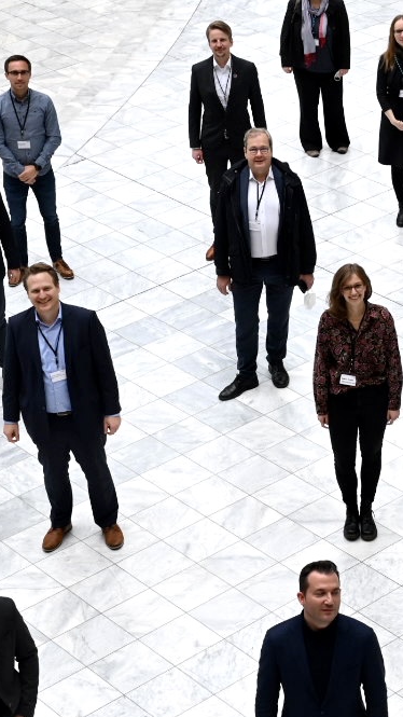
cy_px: 470
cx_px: 435
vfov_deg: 21.9
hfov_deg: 12.3
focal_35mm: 97
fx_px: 1843
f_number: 6.3
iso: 1250
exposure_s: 1/125
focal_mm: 38
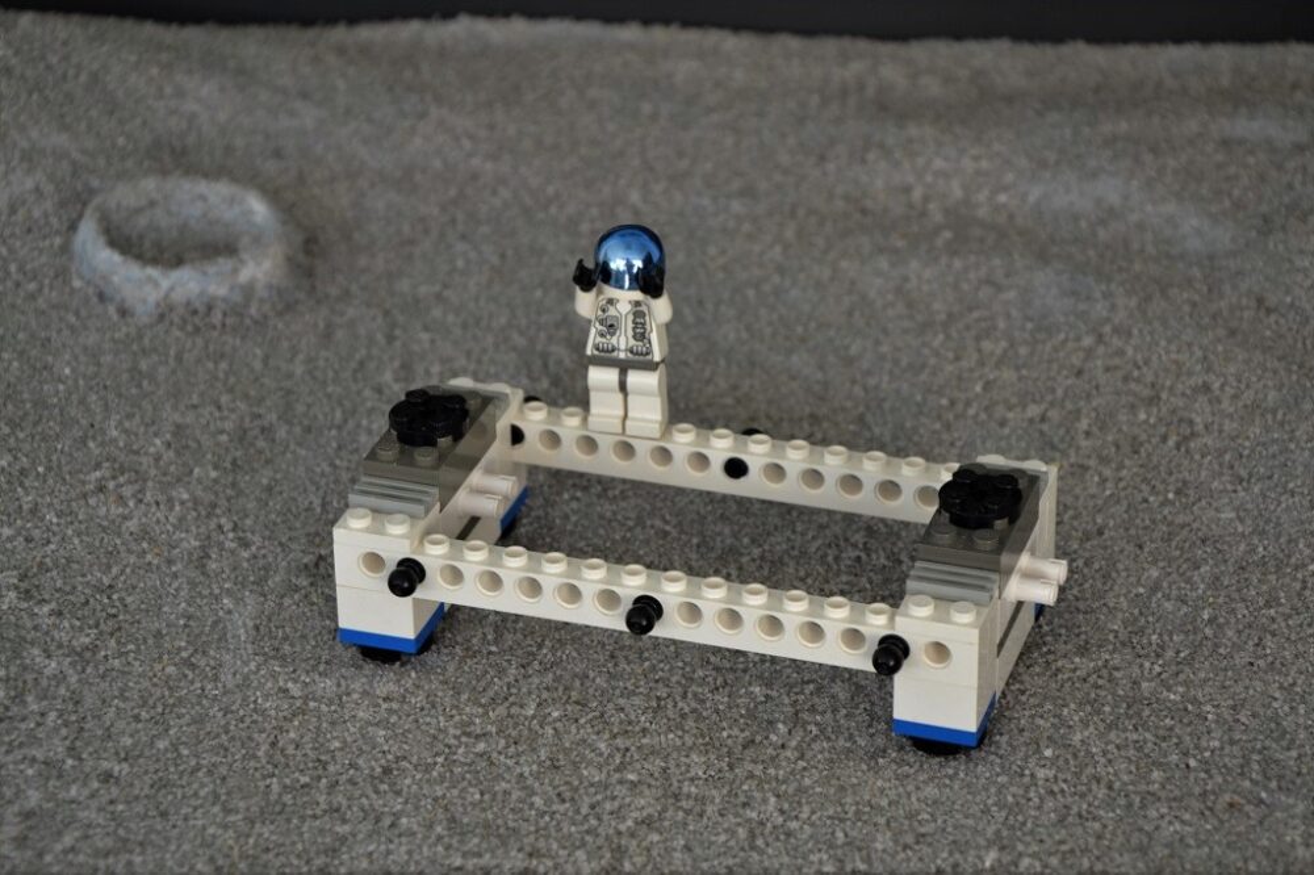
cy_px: 438
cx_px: 657
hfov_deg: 18.2
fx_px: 4105
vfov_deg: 12.2
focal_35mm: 112
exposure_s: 1/50
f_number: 7.1
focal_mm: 75
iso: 400
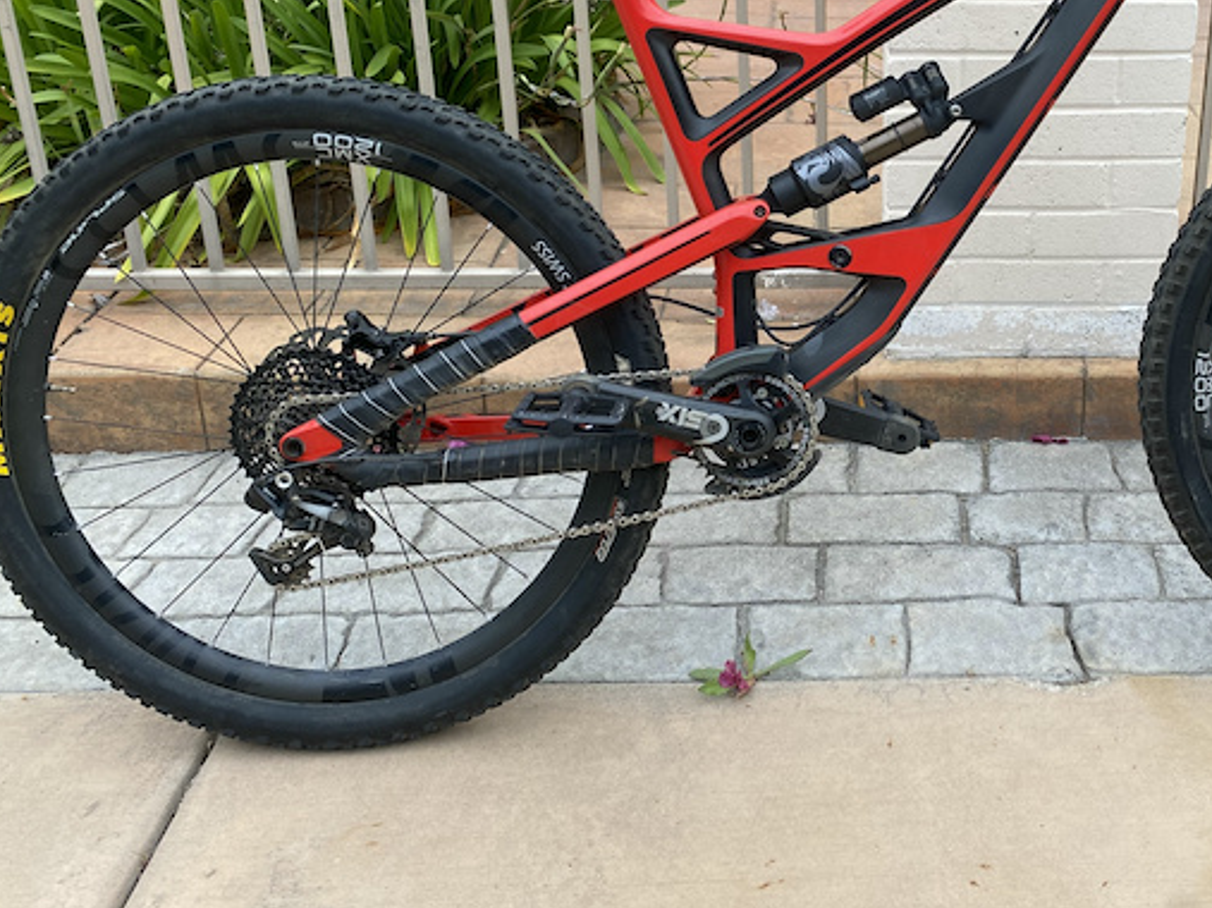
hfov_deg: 44.3
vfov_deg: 34.7
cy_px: 277
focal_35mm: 41
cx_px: 901
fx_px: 1435
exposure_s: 1/335
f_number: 1.8
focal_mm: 4.25
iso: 32
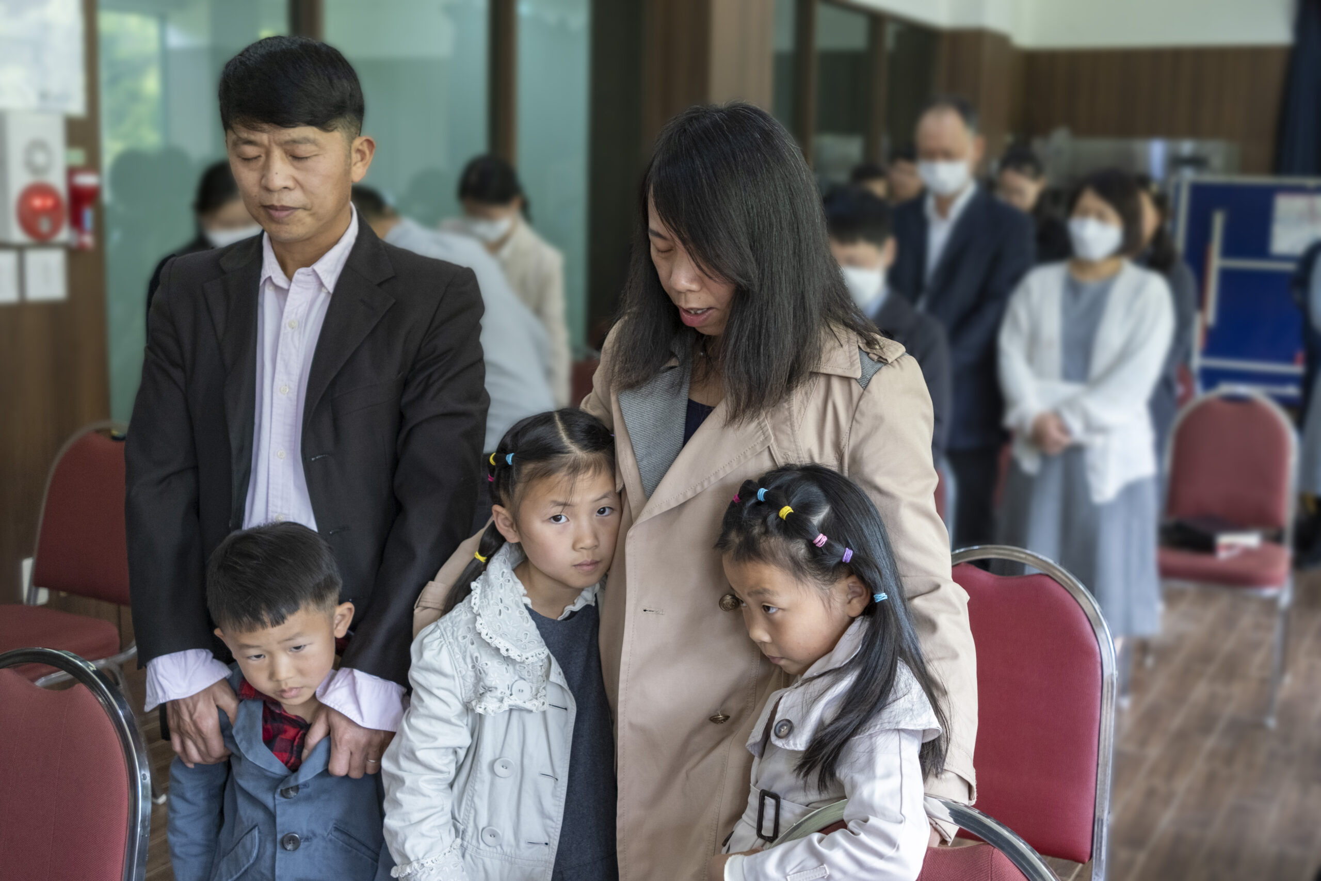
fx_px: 1504
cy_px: 440
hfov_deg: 47.4
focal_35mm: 41
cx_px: 660
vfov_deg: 32.6
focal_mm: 27
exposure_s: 1/100
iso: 800
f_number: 2.8
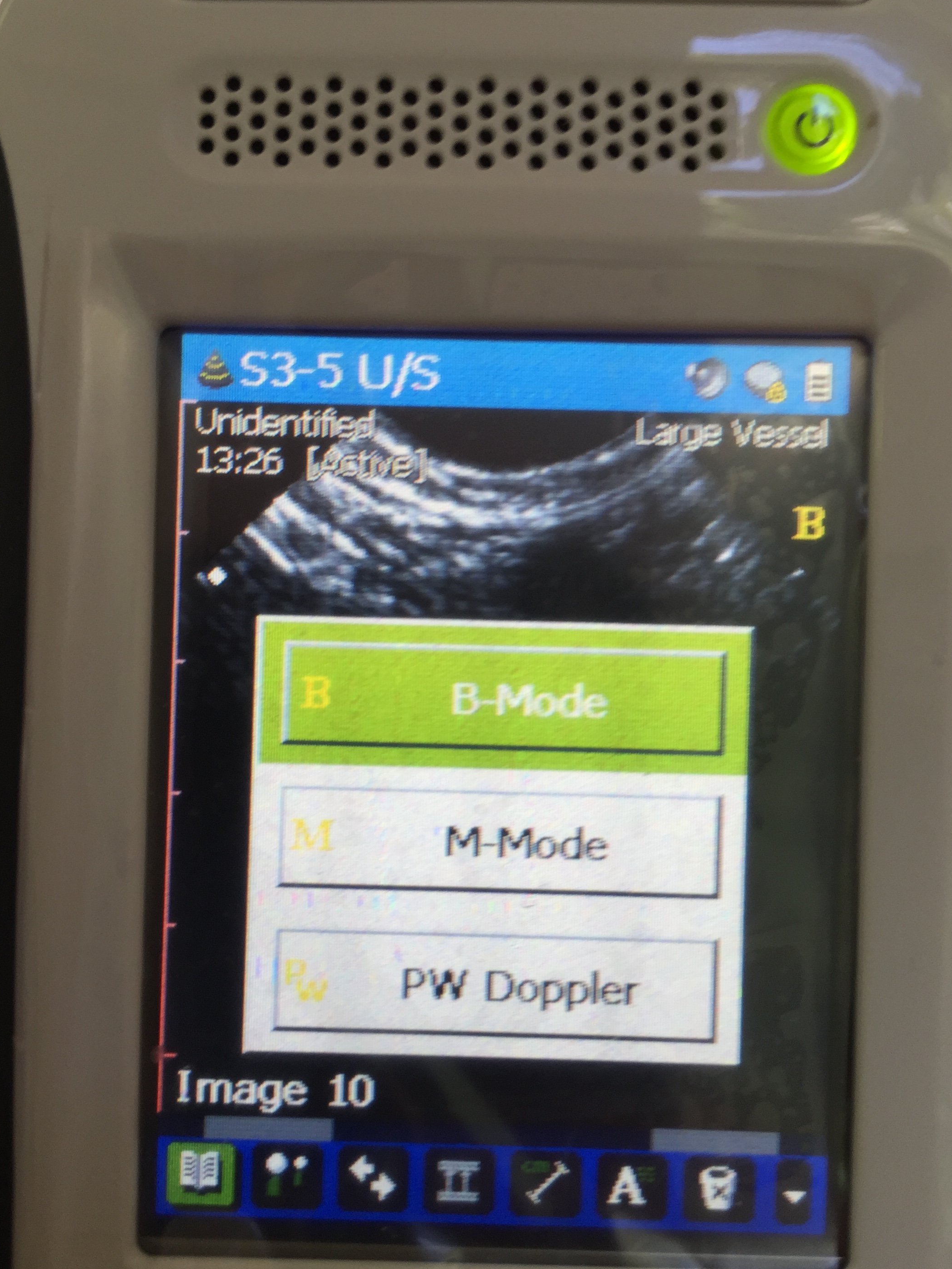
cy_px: 637
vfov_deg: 54.0
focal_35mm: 34
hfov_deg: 41.8
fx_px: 1247
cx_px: 517
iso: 40
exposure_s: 1/50
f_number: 2.2
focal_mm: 4.15
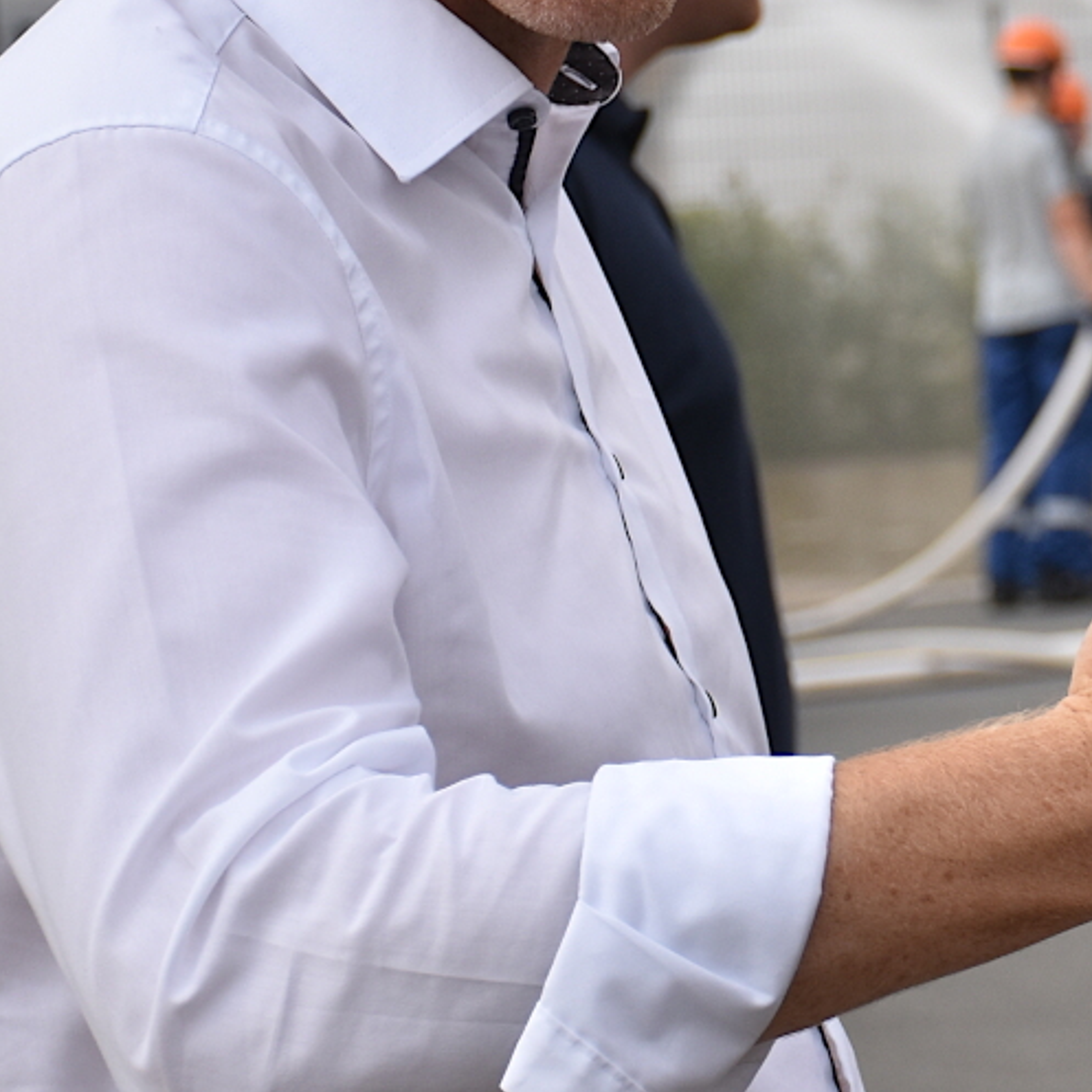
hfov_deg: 7.9
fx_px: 7780
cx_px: 1472
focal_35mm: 218
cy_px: 256
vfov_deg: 8.0
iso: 200
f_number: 4.5
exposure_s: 1/1000
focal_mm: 48
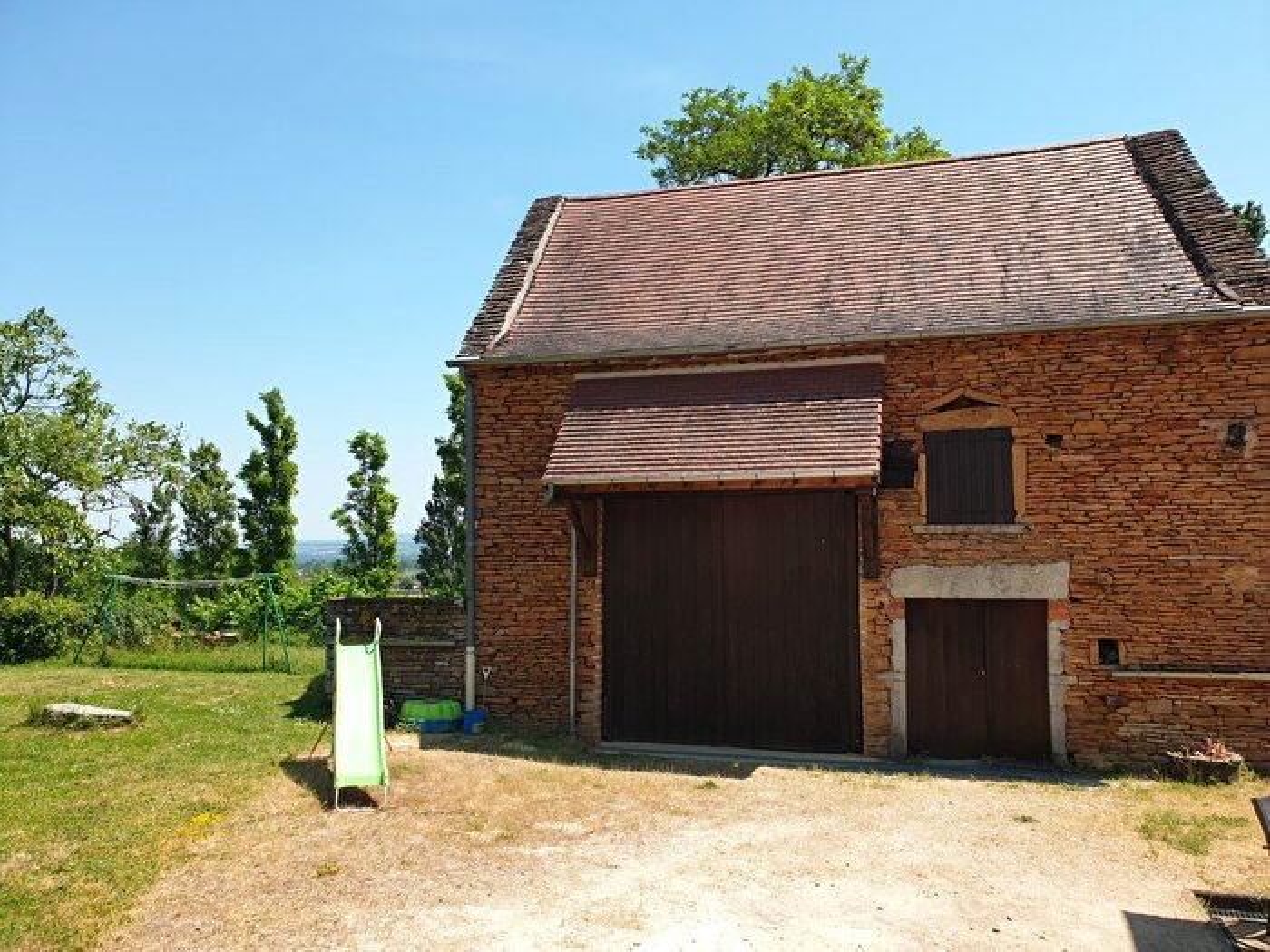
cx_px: 635
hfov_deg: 67.3
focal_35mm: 26
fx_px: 954
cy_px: 476
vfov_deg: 53.1
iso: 50
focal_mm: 4.3
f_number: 2.4
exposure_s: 1/950
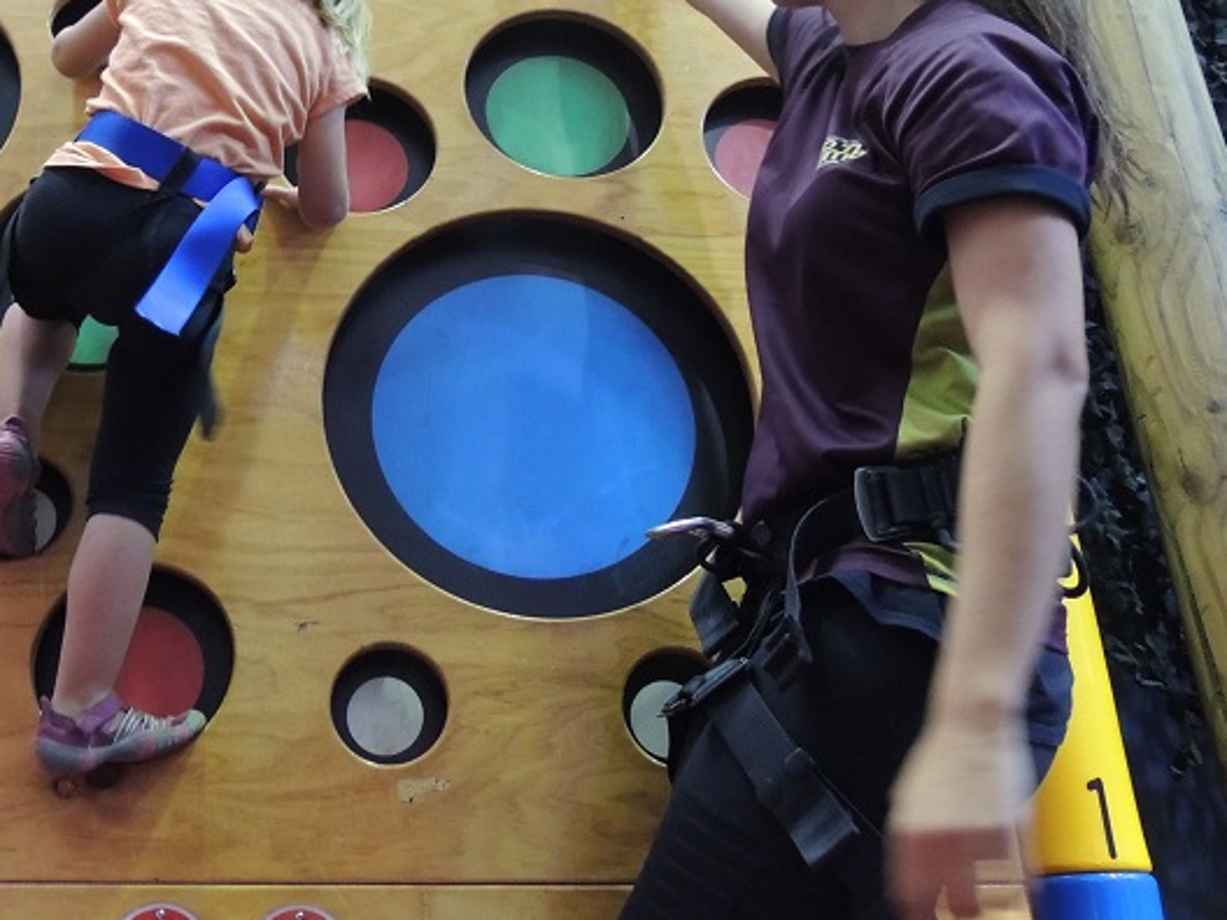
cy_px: 228
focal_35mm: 42
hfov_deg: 44.5
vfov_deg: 33.6
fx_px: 1488
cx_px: 466
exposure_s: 1/8
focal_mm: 4.3
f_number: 3
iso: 500
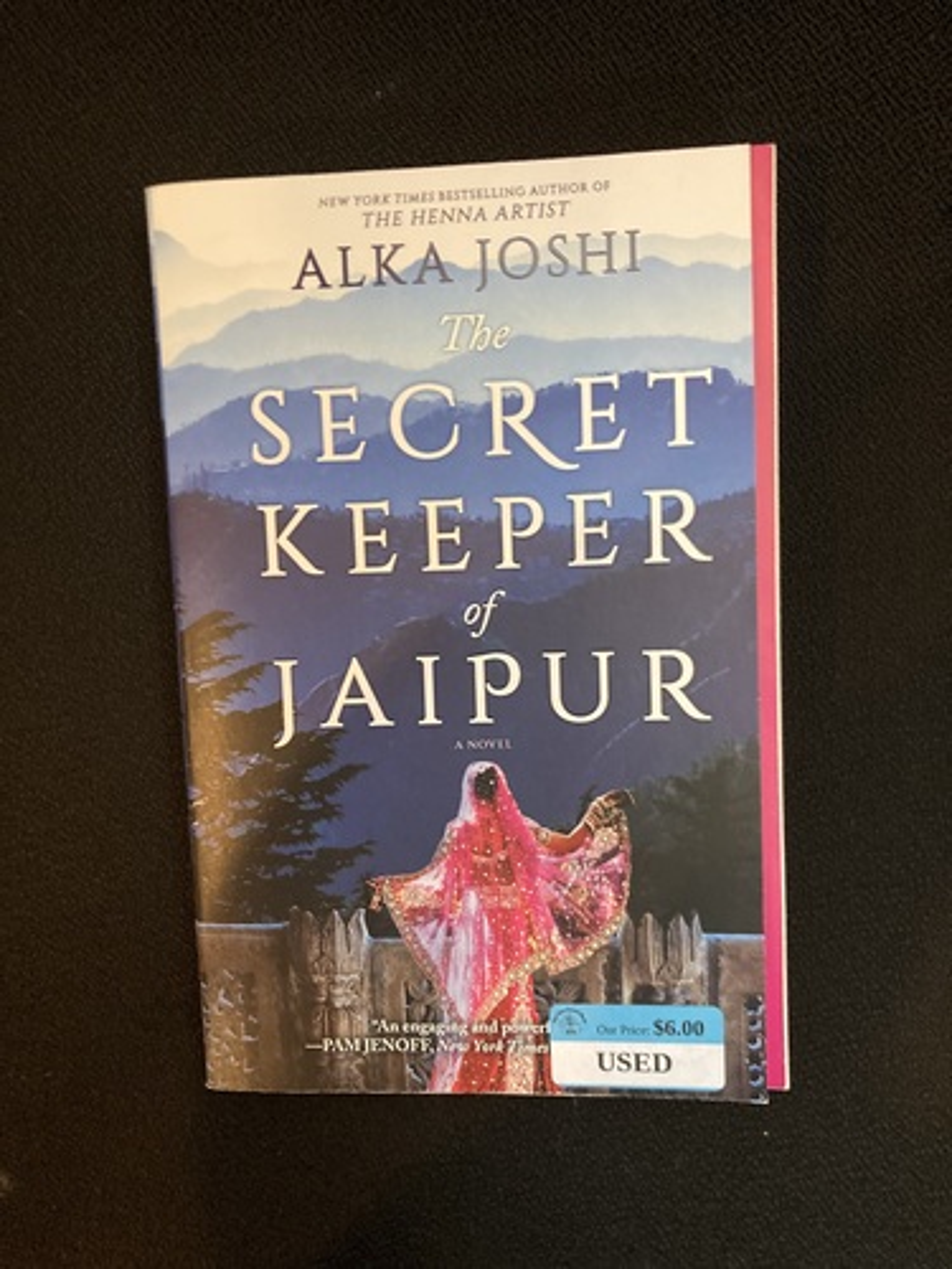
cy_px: 634
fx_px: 1027
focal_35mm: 28
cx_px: 476
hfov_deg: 49.7
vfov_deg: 63.4
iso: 500
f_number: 1.8
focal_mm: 3.99
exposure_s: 1/30
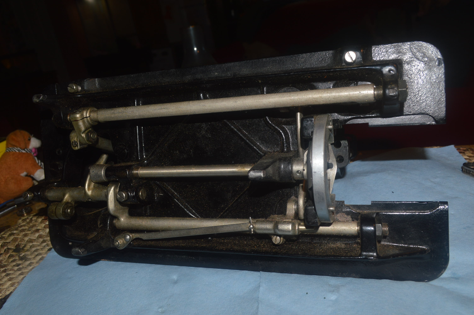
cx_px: 237
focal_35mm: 30
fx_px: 395
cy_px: 158
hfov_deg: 62.0
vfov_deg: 43.5
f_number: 8
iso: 100
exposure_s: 1/60
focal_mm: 20
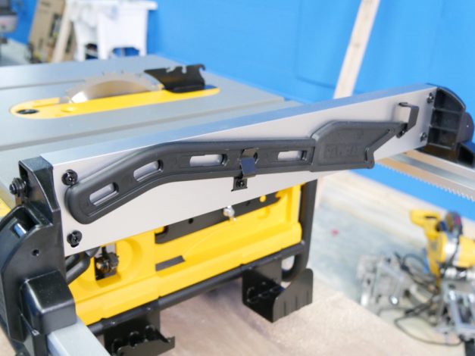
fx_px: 521
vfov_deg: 37.7
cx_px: 238
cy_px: 178
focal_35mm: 38
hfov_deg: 49.0
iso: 3200
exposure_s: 1/40
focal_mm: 19
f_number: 3.8
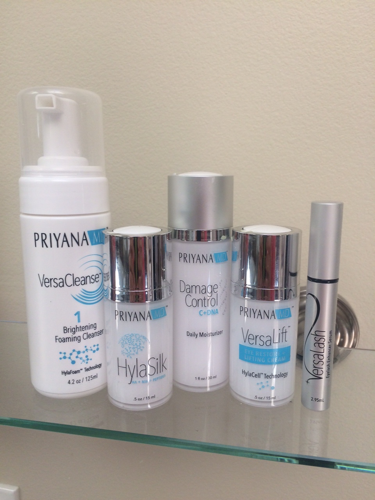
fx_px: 419
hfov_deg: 48.2
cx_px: 188
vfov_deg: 61.7
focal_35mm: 29
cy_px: 250
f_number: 2.2
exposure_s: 1/120
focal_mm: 4.15
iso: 64
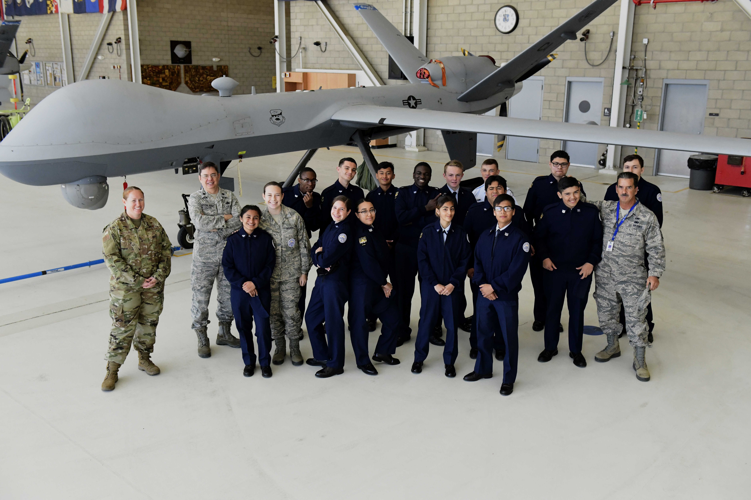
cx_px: 376
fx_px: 730
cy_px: 250
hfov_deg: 54.4
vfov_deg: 37.9
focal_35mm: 35
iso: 10000
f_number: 5
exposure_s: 1/5000
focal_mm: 35
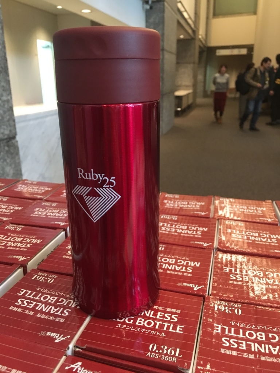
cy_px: 186
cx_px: 140
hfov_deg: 48.2
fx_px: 313
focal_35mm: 29
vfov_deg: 61.7
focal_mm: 4.15
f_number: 2.2
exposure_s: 1/30
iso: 250
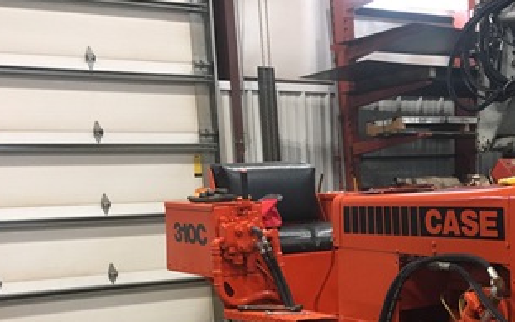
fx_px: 954
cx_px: 419
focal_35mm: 68
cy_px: 368
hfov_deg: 29.5
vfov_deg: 18.3
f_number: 2.2
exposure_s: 1/24
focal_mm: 4.15
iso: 200
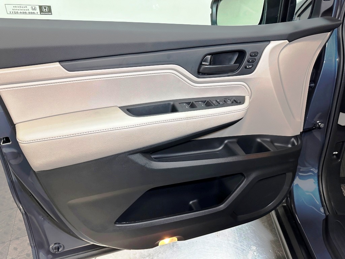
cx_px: 172
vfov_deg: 56.8
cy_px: 130
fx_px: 239
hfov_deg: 71.6
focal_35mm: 24
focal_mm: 6.86
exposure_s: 1/60
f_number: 1.78
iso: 400
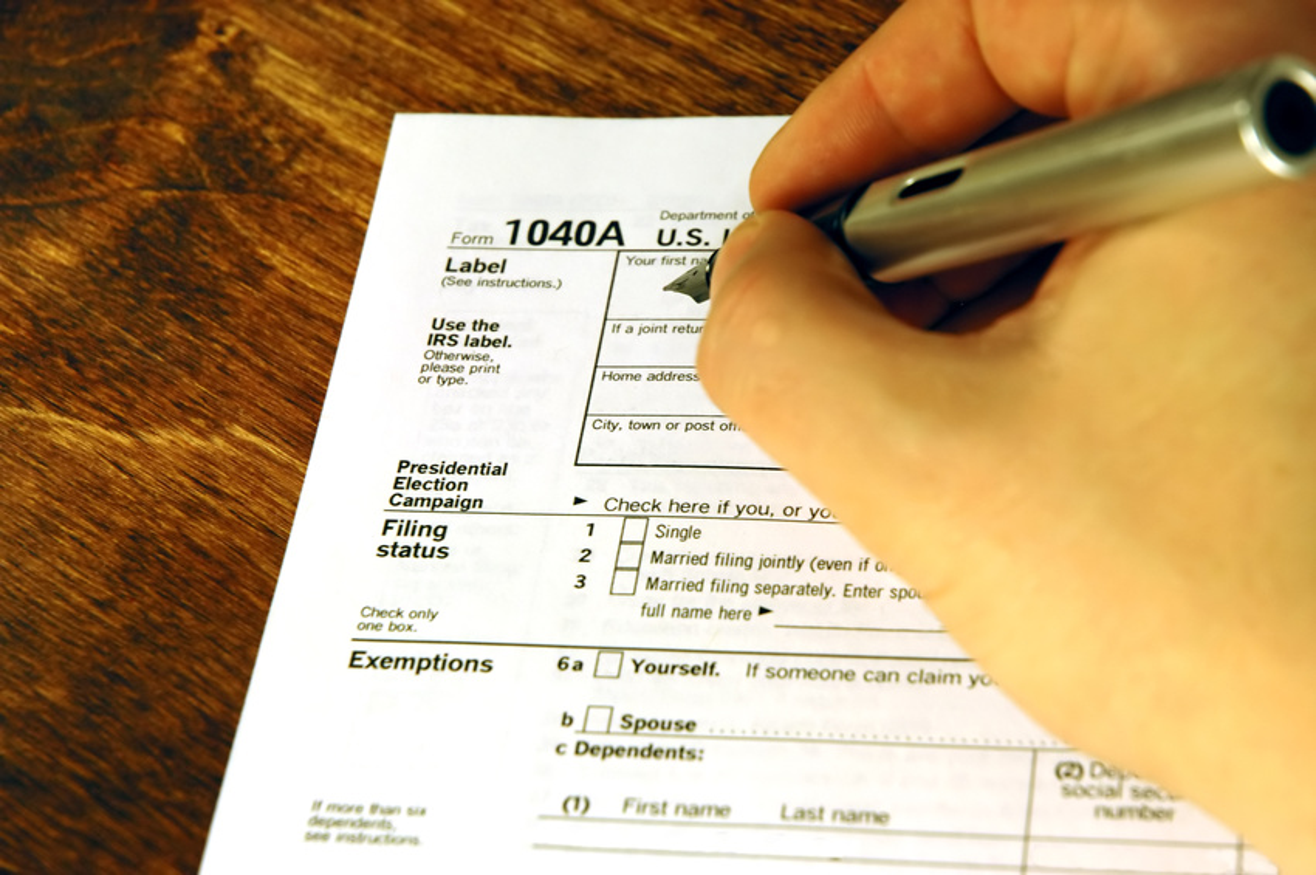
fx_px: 3835
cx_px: 658
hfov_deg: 19.5
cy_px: 438
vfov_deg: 13.0
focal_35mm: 105
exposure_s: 1/250
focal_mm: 70
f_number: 8
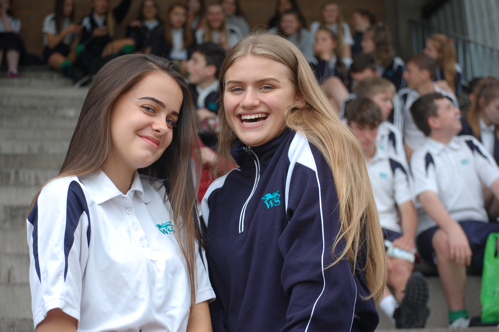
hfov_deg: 24.6
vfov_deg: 16.5
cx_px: 250
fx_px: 1143
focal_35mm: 82
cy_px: 166
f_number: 4
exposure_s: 1/500
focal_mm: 55
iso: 360
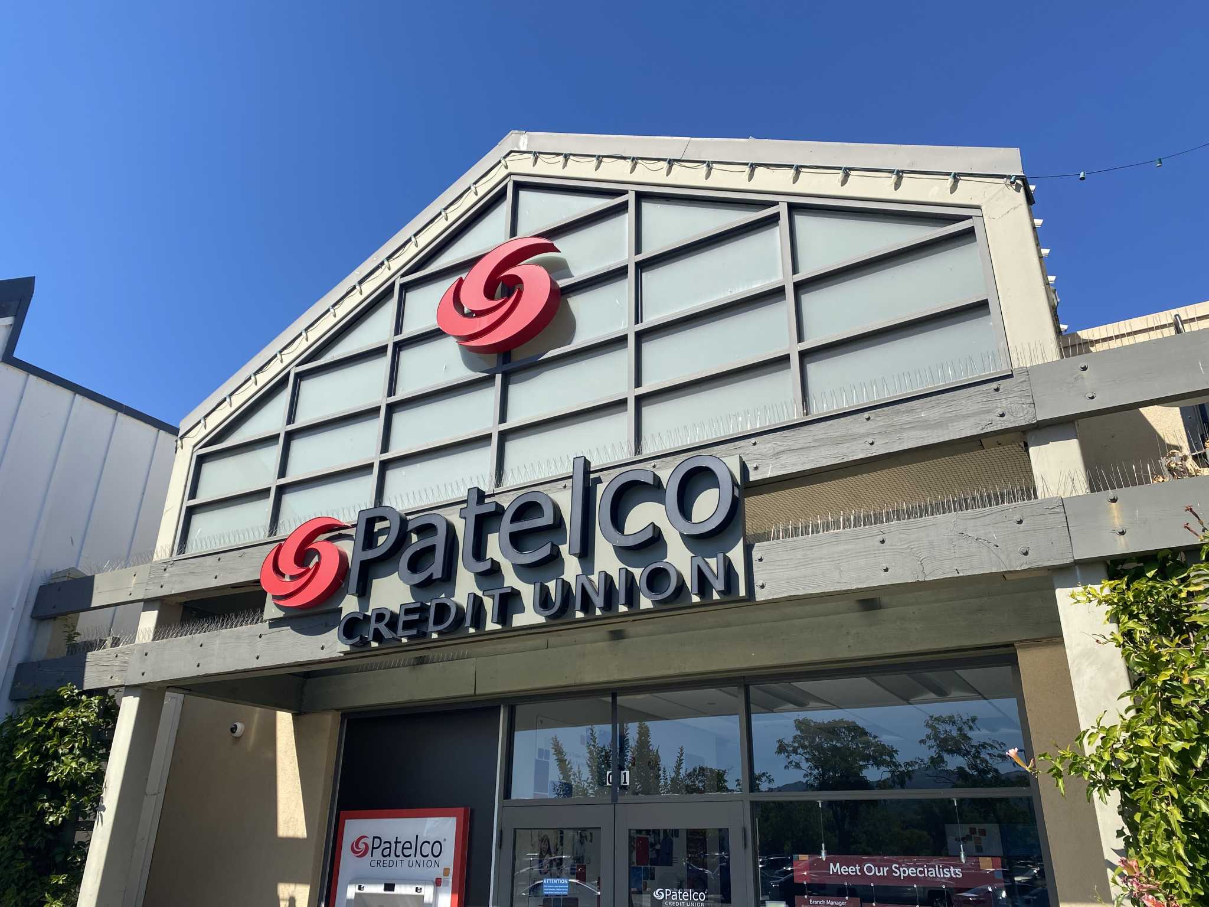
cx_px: 604
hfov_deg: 67.3
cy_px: 454
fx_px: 908
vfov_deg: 53.1
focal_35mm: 26
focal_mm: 4.25
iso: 32
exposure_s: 1/2625
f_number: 1.8
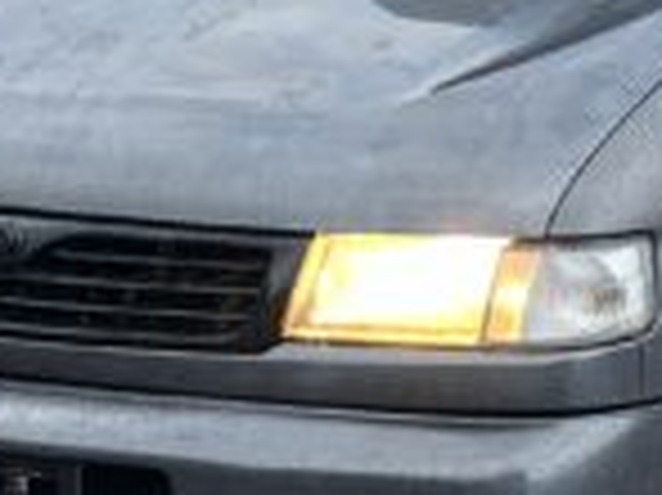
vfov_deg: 6.0
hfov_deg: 8.0
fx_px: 4682
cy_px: -101
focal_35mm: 245
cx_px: 901
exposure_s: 1/77
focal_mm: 6.86
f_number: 1.78
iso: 80
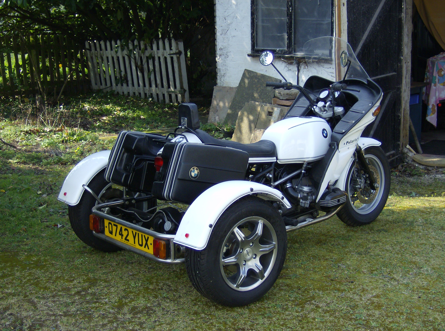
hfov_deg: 34.4
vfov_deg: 26.0
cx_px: 222
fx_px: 718
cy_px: 166
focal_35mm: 56
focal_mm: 9.3
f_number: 3.4
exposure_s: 1/265
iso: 100
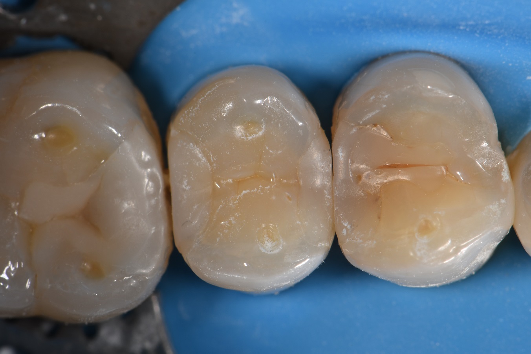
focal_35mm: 157
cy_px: 177
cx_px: 266
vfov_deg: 8.7
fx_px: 2315
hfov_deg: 13.1
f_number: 32
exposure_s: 1/200
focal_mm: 105
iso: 200
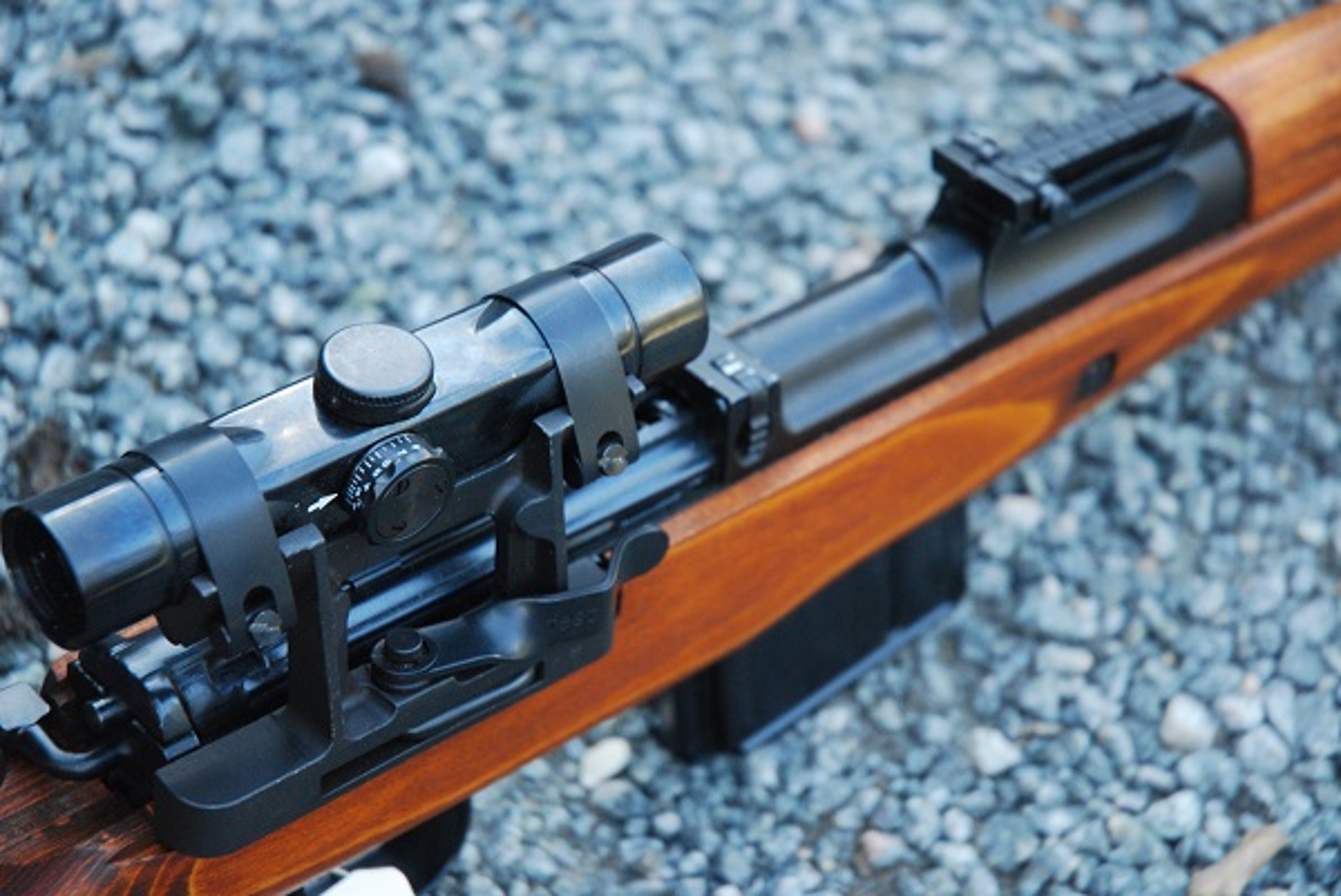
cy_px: 448
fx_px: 3914
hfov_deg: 19.4
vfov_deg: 13.1
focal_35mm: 105
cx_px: 670
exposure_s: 1/125
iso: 720
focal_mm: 70
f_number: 4.5
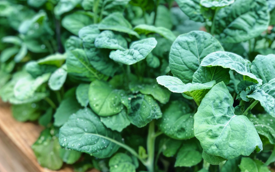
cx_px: 136
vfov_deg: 21.3
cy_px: 90
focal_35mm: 61
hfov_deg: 33.5
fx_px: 457
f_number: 2.8
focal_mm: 6.6
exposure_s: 1/120
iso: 32
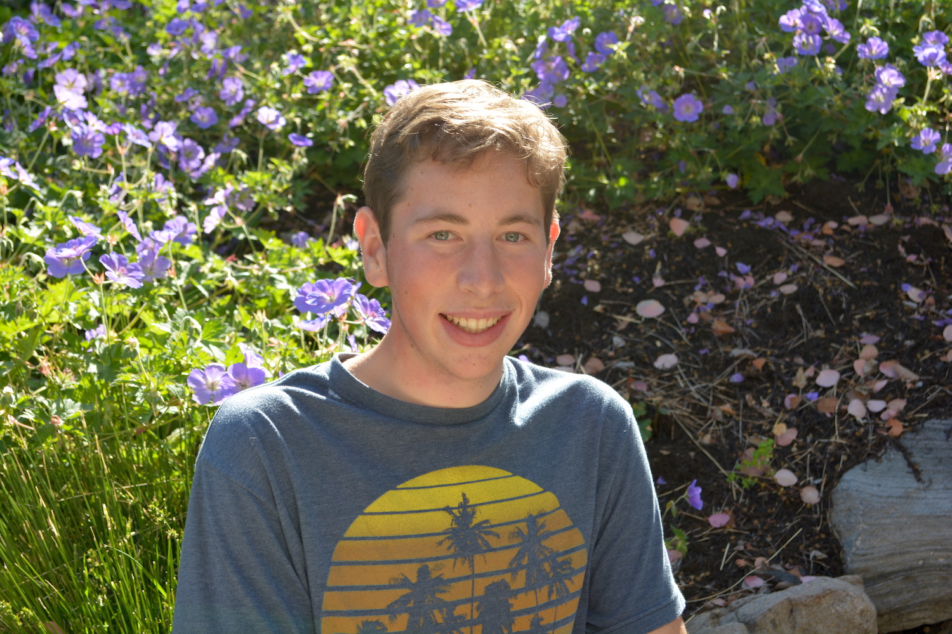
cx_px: 476
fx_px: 1745
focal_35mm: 66
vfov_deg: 20.6
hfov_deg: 30.5
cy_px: 317
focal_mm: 44
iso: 200
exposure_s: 1/200
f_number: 7.1
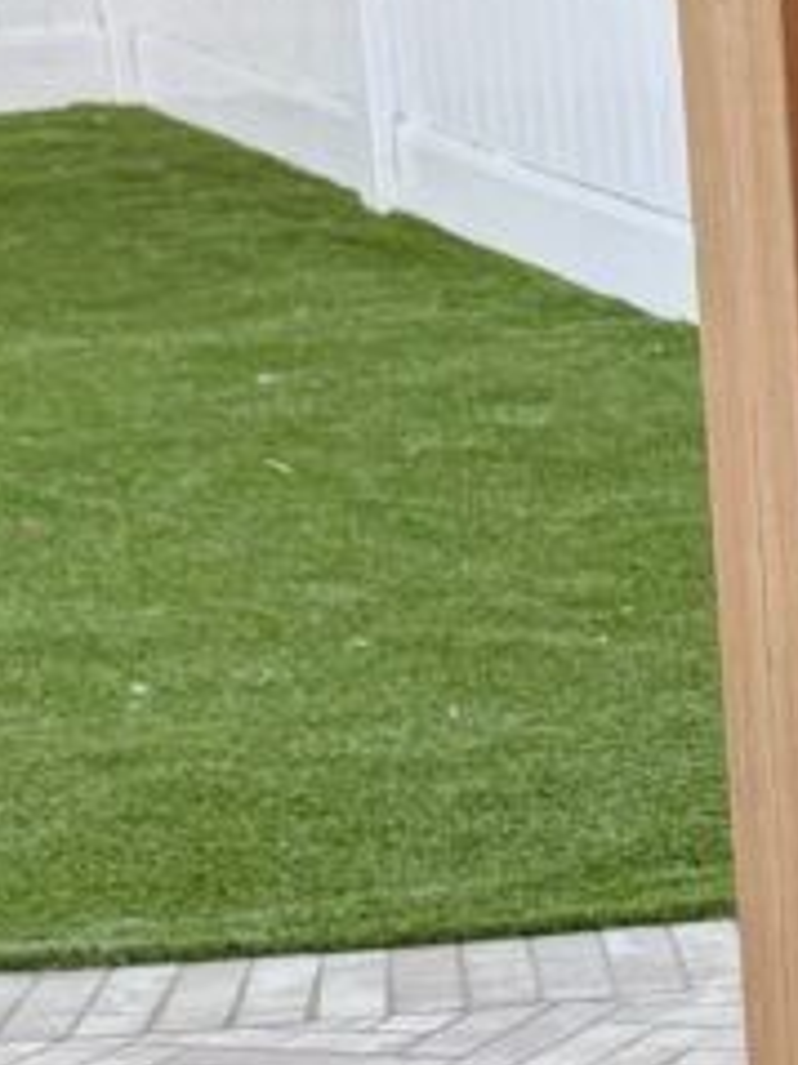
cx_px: 1792
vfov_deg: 12.2
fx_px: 4953
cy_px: 967
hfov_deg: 8.5
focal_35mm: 161
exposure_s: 1/191
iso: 64
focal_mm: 6.76
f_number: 1.78
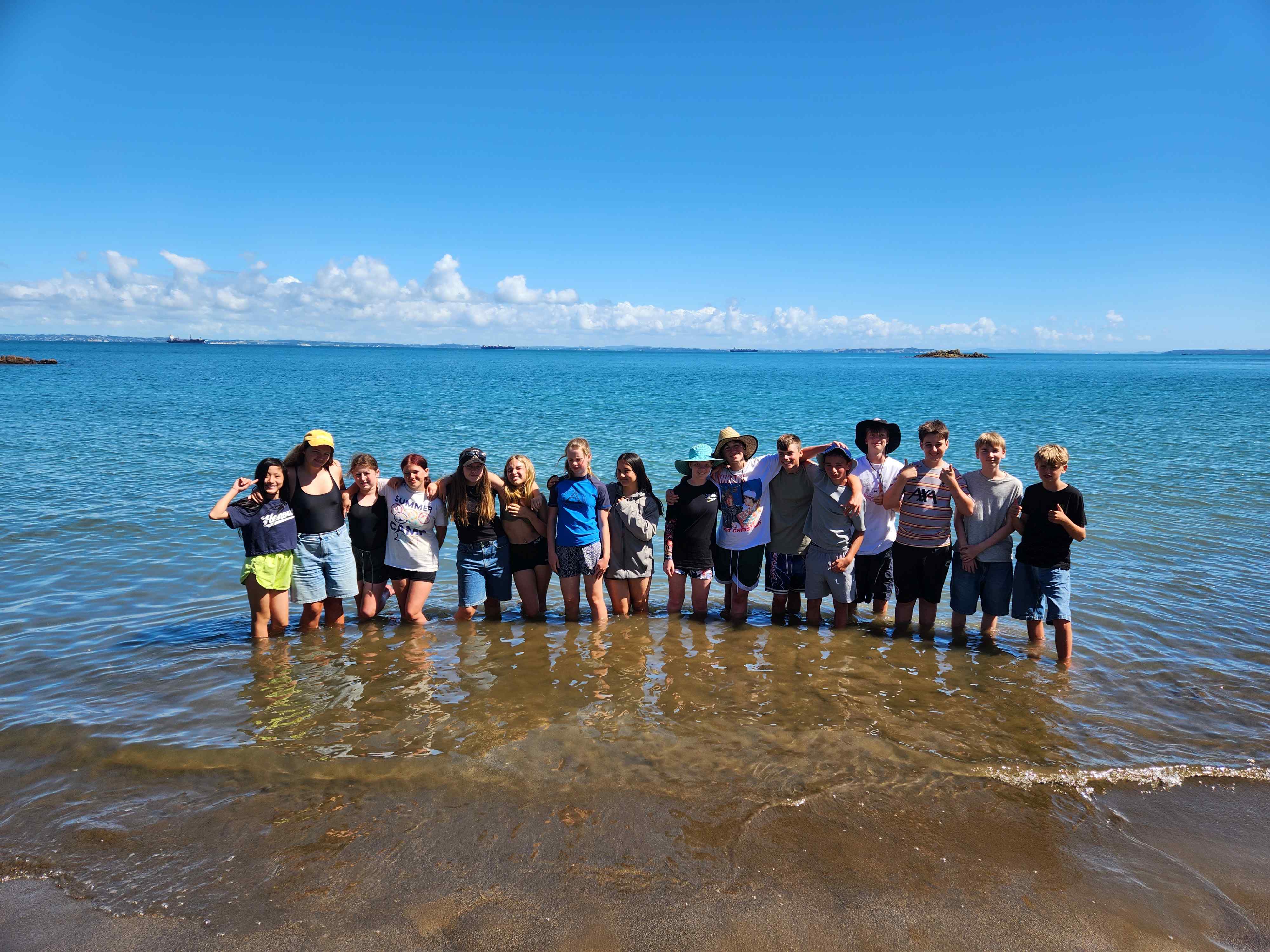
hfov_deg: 73.9
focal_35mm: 23
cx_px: 635
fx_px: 844
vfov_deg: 58.9
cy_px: 476
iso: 20
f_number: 1.8
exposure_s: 1/1457
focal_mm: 5.4
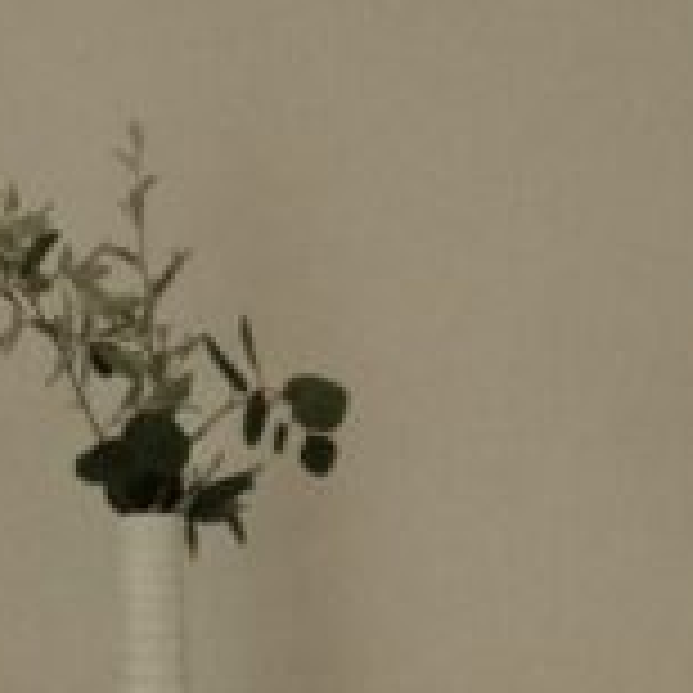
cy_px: 1541
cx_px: 162
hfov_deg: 6.9
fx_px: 5776
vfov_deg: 6.6
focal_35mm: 255
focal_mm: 32.9
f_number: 8
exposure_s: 1/100
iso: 1250
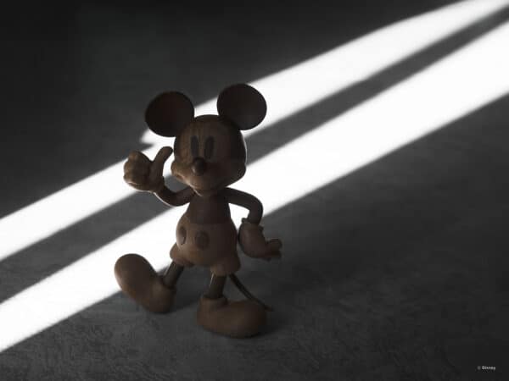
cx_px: 254
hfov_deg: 21.8
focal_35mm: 90
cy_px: 190
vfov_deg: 16.4
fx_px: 1323
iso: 100
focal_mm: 45
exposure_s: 1/1250
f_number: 3.5
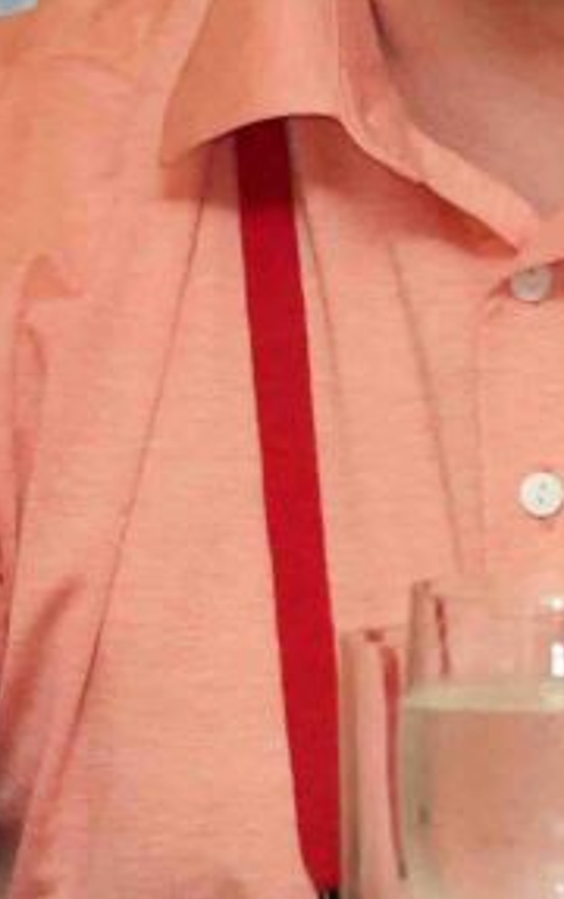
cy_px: -53
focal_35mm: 1307
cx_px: 539
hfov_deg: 1.0
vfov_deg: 1.6
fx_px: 32063
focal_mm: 160
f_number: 5.6
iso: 6400
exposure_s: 1/160
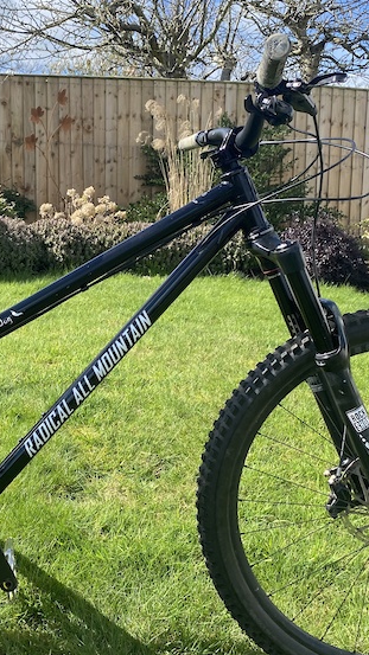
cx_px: 65
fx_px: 713
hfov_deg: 28.3
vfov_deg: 49.4
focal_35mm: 41
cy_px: 329
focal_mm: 4.25
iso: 32
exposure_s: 1/1245
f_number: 1.8
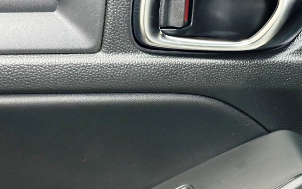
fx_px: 782
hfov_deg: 21.7
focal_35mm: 95
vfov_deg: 13.8
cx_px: 211
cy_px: 116
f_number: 1.78
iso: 640
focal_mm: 6.86
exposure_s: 1/30
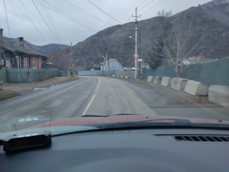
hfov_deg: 69.4
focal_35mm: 25
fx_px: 165
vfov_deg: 54.9
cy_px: 86
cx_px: 114
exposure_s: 1/33
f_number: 1.79
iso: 250
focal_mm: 4.71
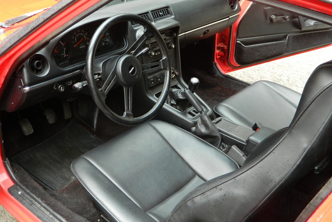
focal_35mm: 44
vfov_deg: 30.5
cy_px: 114
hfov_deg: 44.5
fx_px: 406
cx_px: 161
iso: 125
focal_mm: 6.2
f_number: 3.3
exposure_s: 1/40
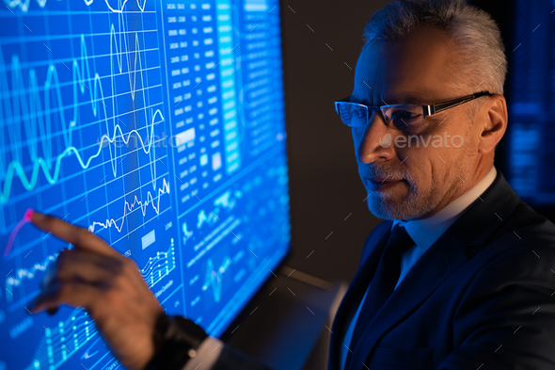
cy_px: 185
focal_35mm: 50
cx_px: 278
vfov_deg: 27.0
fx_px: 771
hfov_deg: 39.6
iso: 800
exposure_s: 1/100
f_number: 2
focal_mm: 50
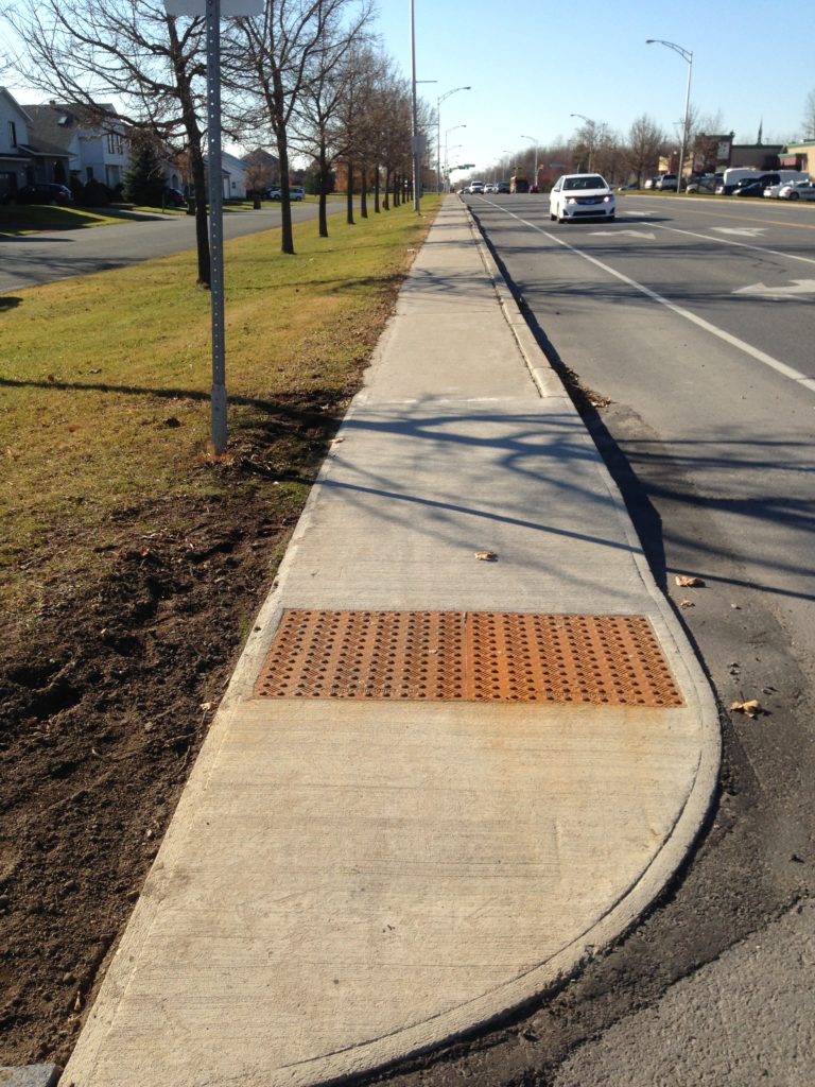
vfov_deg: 55.4
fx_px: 1036
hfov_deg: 42.9
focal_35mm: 33
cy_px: 544
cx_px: 408
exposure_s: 1/1391
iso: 50
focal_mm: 4.12
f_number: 2.4
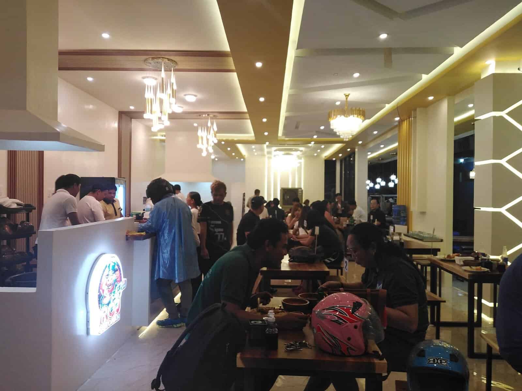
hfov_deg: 67.3
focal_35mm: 26
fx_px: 392
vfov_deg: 53.1
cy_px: 196
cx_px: 261
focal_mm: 3.62
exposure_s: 1/30
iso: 151
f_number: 1.8
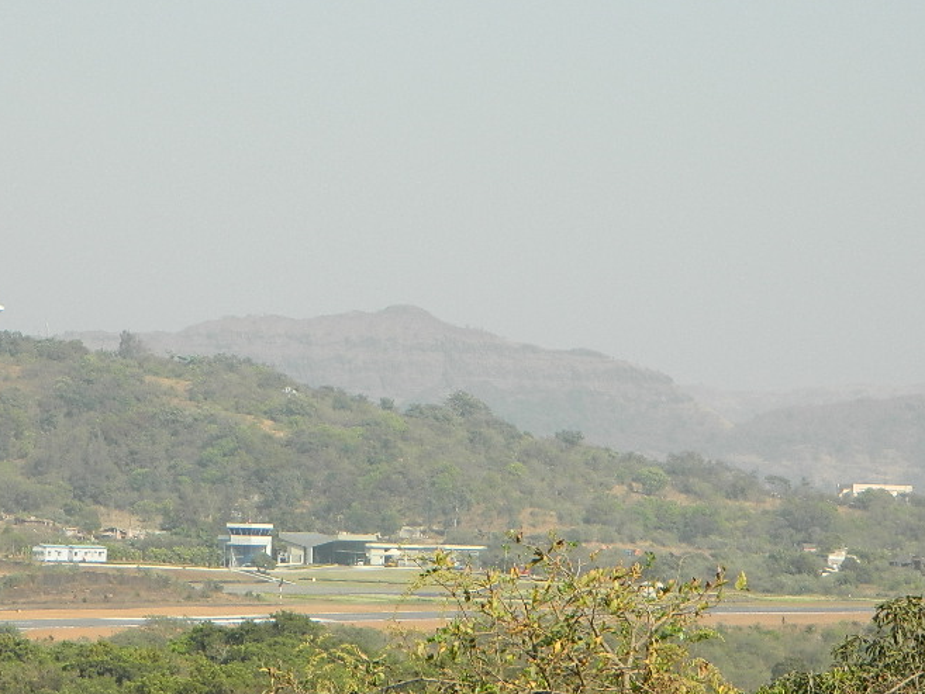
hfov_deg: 9.8
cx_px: 297
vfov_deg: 7.4
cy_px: 206
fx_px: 5372
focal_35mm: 201
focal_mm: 23.2
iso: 80
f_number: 4.7
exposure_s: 1/320
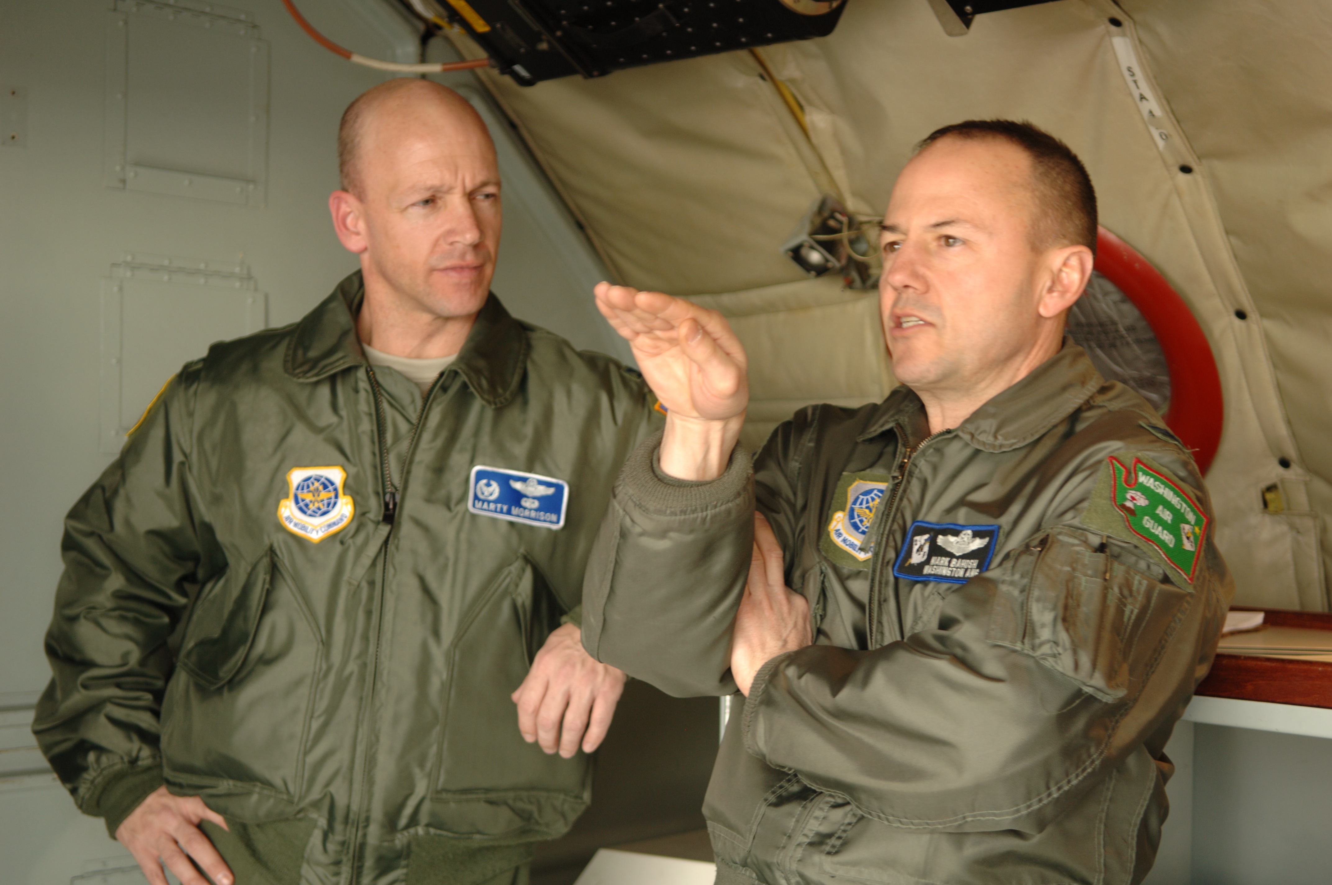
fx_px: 2106
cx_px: 666
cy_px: 442
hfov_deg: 35.1
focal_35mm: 57
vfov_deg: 23.7
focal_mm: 38
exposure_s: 1/50
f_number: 2.8
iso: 200
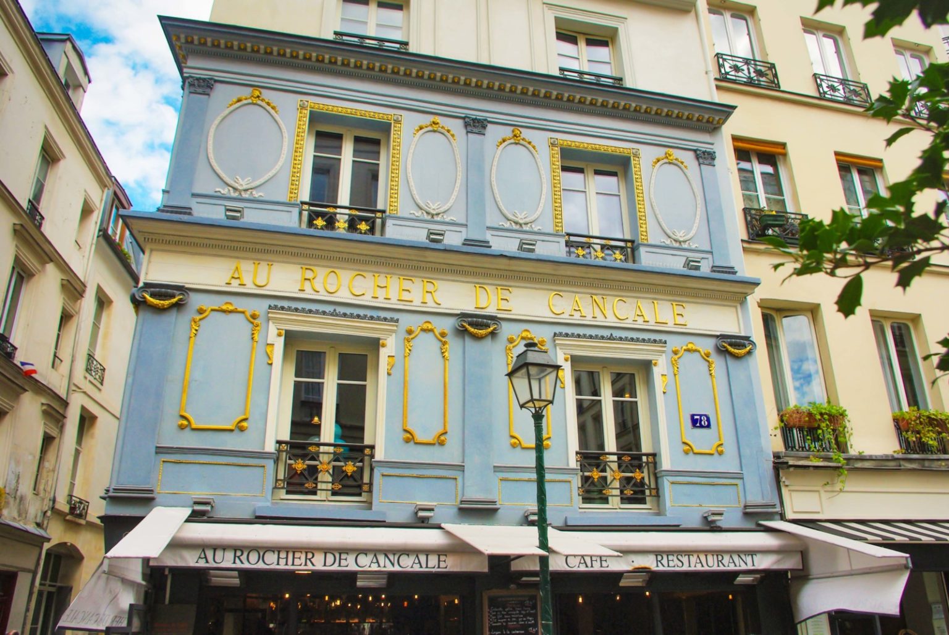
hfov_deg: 67.3
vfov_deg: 48.0
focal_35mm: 27
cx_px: 474
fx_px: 713
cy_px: 318
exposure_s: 1/350
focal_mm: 18
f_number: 6.7
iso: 200
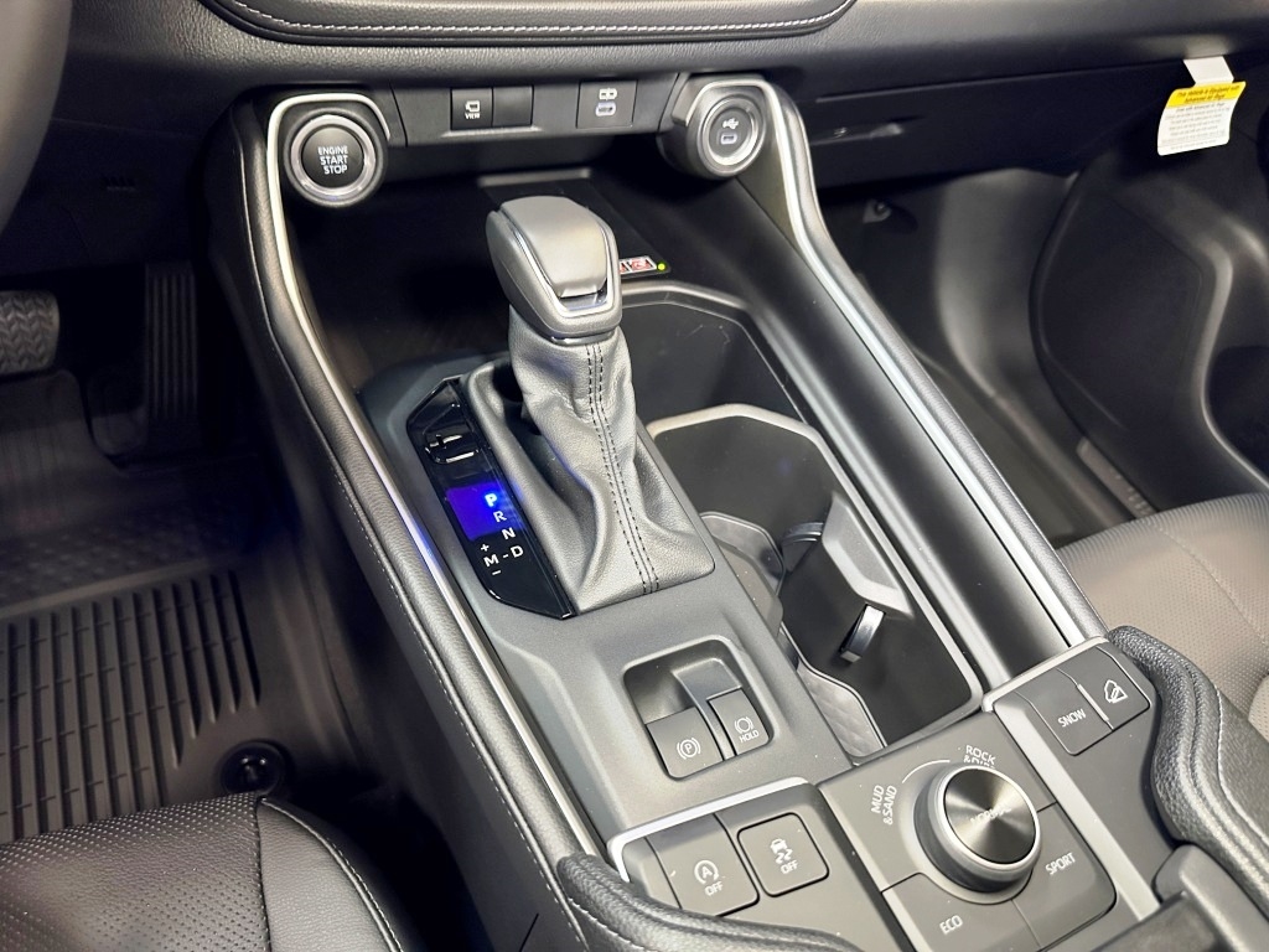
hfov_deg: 71.6
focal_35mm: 24
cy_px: 476
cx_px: 634
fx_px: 880
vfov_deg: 56.8
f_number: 1.78
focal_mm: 6.86
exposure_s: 1/30
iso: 800
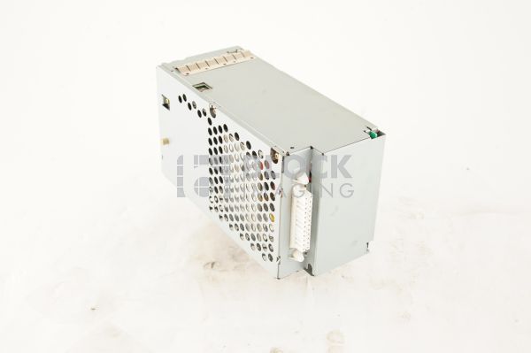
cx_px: 266
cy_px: 176
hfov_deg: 39.6
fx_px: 737
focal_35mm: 50
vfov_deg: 26.9
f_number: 10
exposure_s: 1/125
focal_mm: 50
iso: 1600
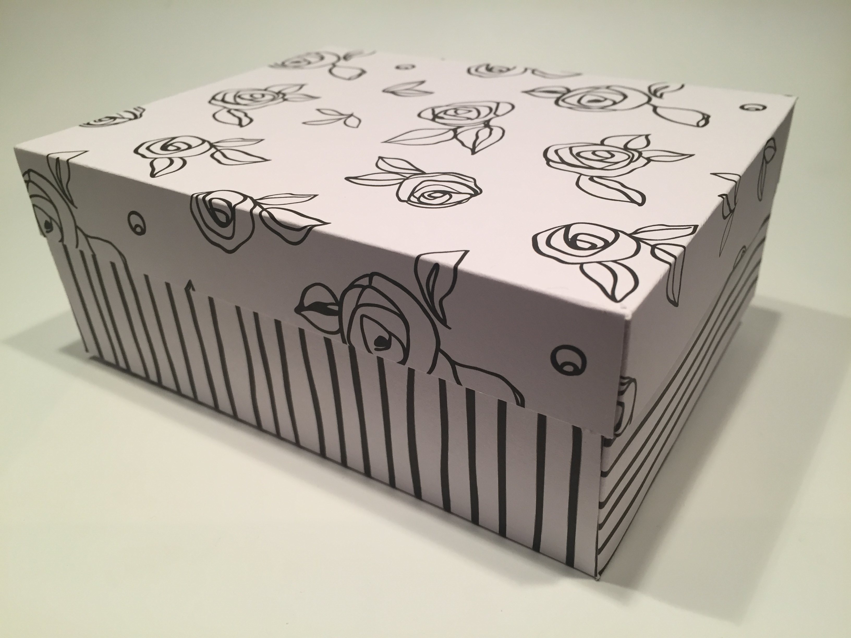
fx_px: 713
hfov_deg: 61.7
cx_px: 426
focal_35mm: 29
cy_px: 319
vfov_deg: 48.2
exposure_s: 1/30
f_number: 2.2
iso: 64
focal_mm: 4.15
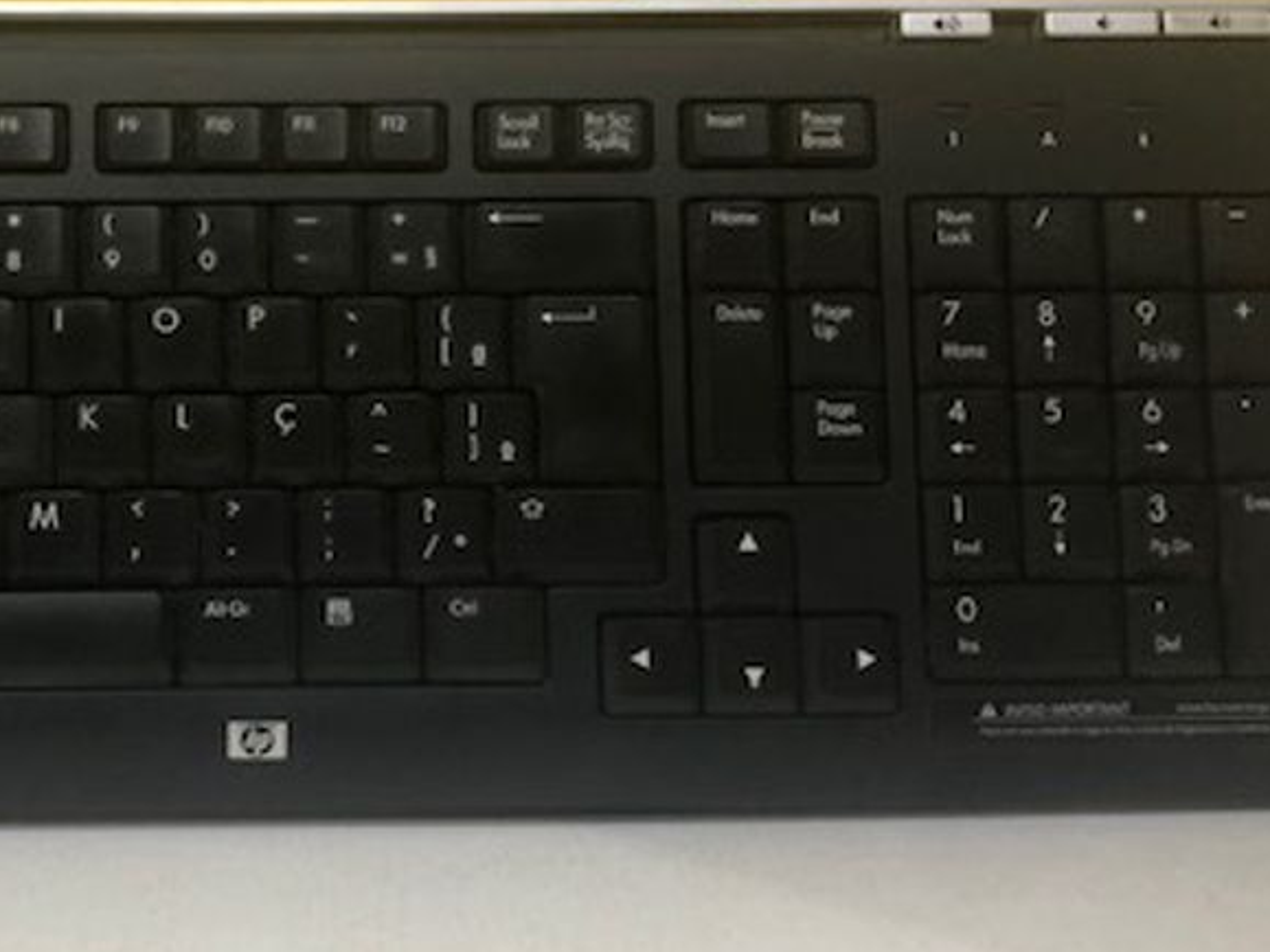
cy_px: 349
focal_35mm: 58
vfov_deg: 25.1
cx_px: 246
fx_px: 2127
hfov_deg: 32.3
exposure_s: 1/15
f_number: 1.8
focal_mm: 4
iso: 50
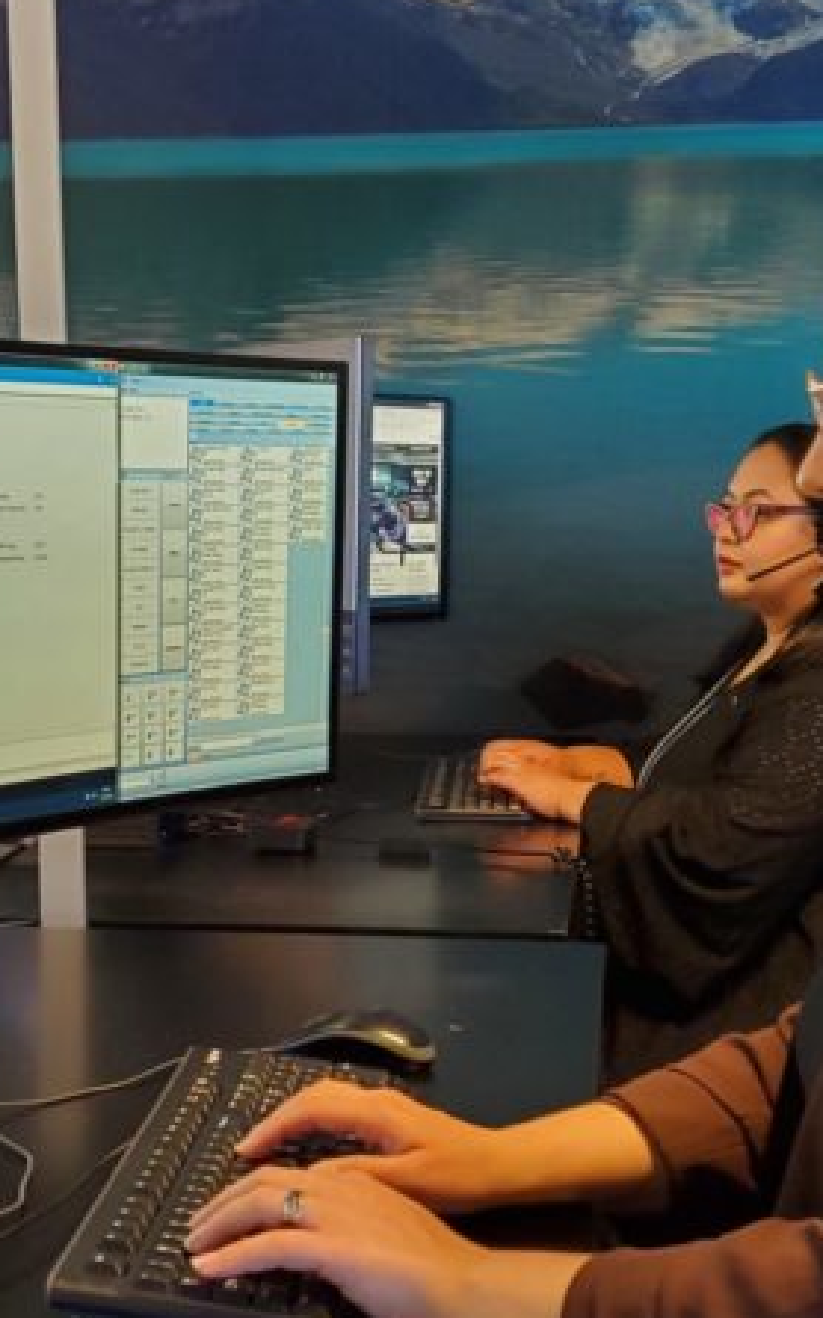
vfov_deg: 32.9
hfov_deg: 20.9
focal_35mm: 62
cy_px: 740
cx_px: 343
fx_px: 2226
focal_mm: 4.3
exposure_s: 1/40
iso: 250
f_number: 1.5
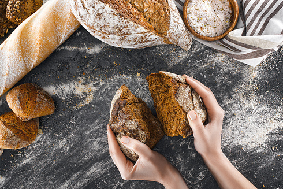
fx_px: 401
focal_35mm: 51
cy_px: 95
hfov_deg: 38.9
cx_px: 142
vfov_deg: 26.5
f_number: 11
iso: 200
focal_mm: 50
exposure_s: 1/200
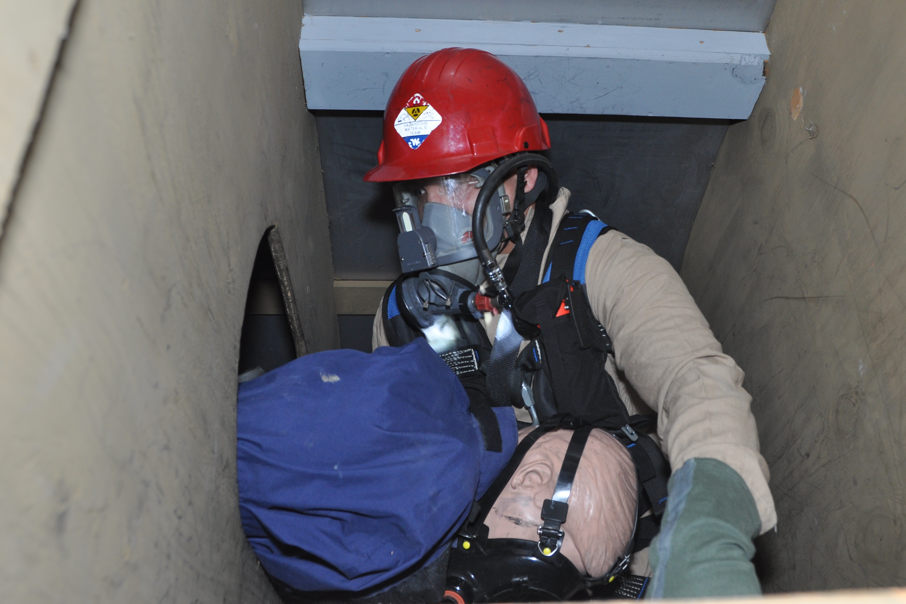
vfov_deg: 43.6
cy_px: 302
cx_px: 453
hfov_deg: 61.9
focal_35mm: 30
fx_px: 755
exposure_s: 1/60
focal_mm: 20
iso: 400
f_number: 5
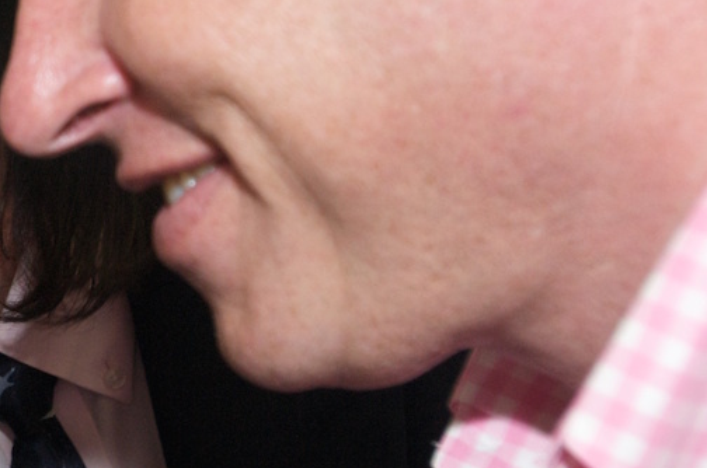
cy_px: 85
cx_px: -272
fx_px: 2627
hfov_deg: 14.5
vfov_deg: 10.2
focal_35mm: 134
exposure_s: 1/80
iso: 640
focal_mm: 30
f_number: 4.5
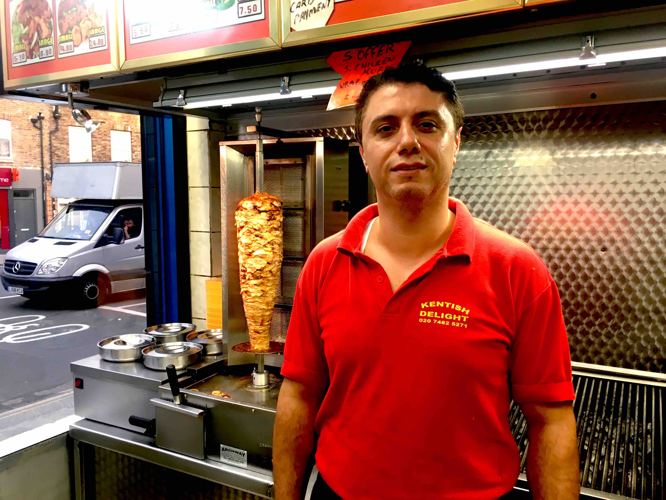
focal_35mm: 29
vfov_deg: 48.2
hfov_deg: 61.7
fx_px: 558
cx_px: 333
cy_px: 250
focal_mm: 4.15
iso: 80
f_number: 2.2
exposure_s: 1/33
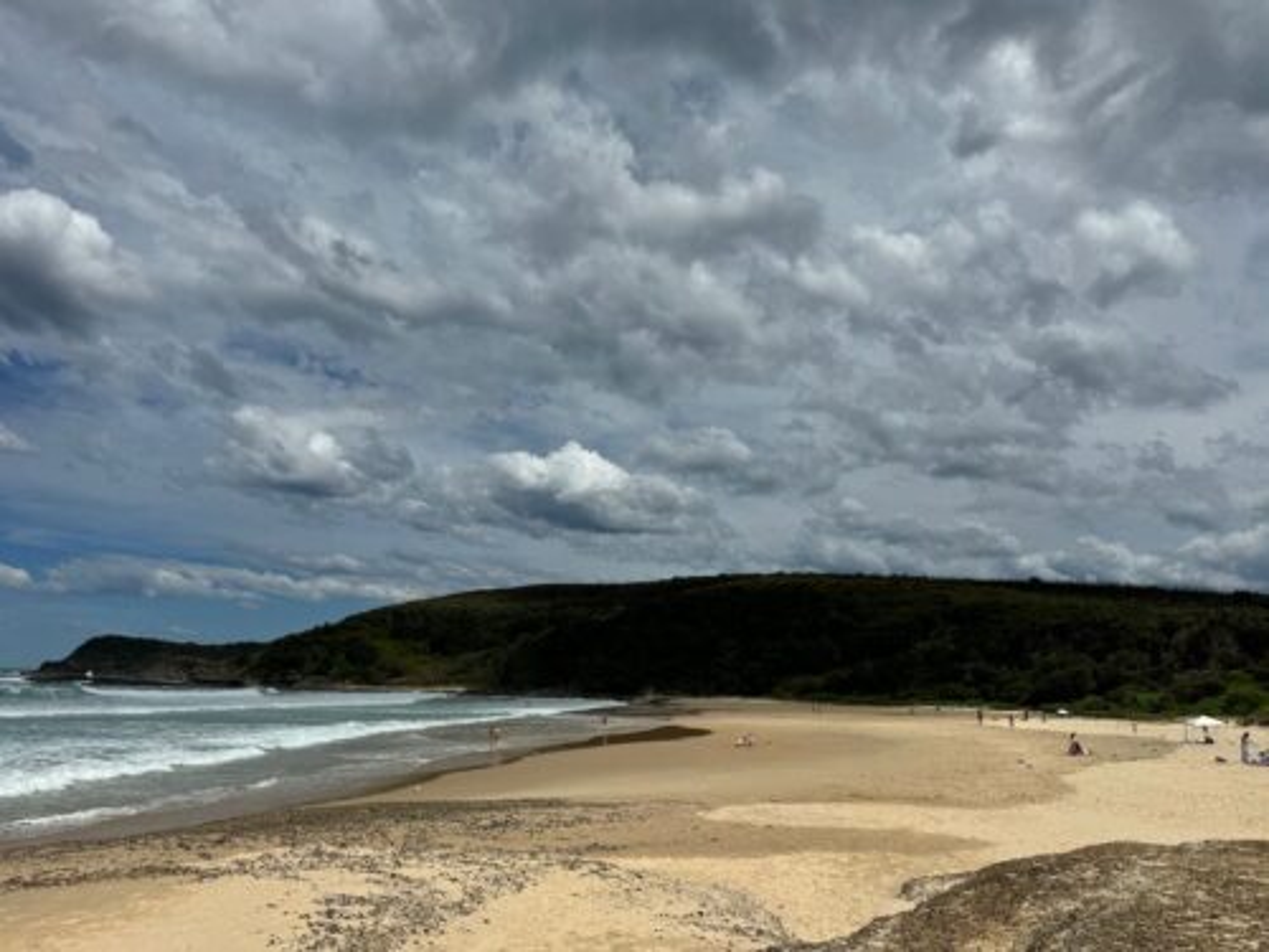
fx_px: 880
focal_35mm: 24
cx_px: 634
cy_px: 476
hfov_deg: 71.6
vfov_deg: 56.8
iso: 80
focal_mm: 6.76
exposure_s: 1/20000
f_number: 1.78
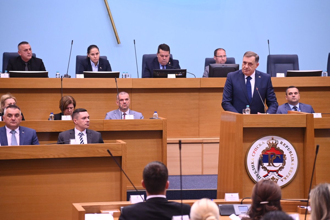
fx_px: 1100
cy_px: 110
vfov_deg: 11.4
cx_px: 165
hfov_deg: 17.1
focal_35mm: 120
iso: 5000
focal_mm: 120
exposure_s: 1/200
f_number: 4
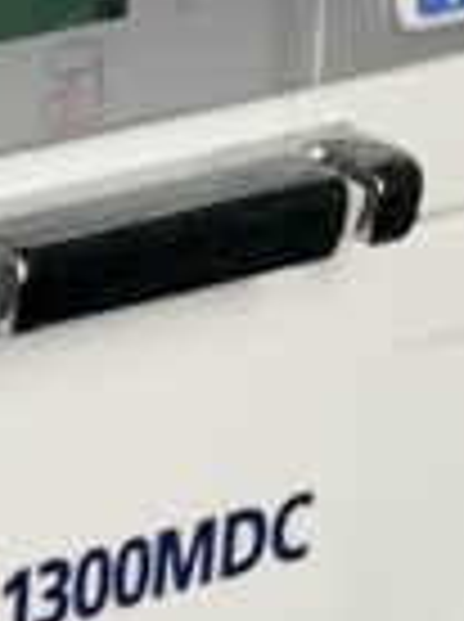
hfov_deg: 6.3
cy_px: 1616
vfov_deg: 8.5
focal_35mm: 208
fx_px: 3729
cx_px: -1122
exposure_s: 1/160
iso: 20
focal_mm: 3.99
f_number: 1.8
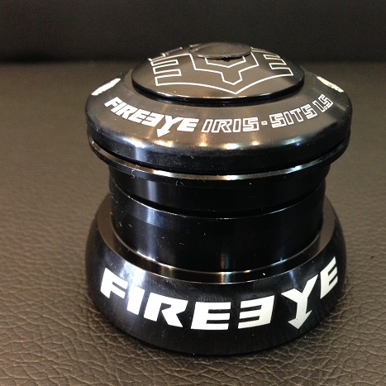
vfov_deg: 41.9
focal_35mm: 40
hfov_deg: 41.6
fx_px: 505
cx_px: 234
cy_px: 188
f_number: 2.4
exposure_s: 1/20
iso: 320
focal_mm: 4.12
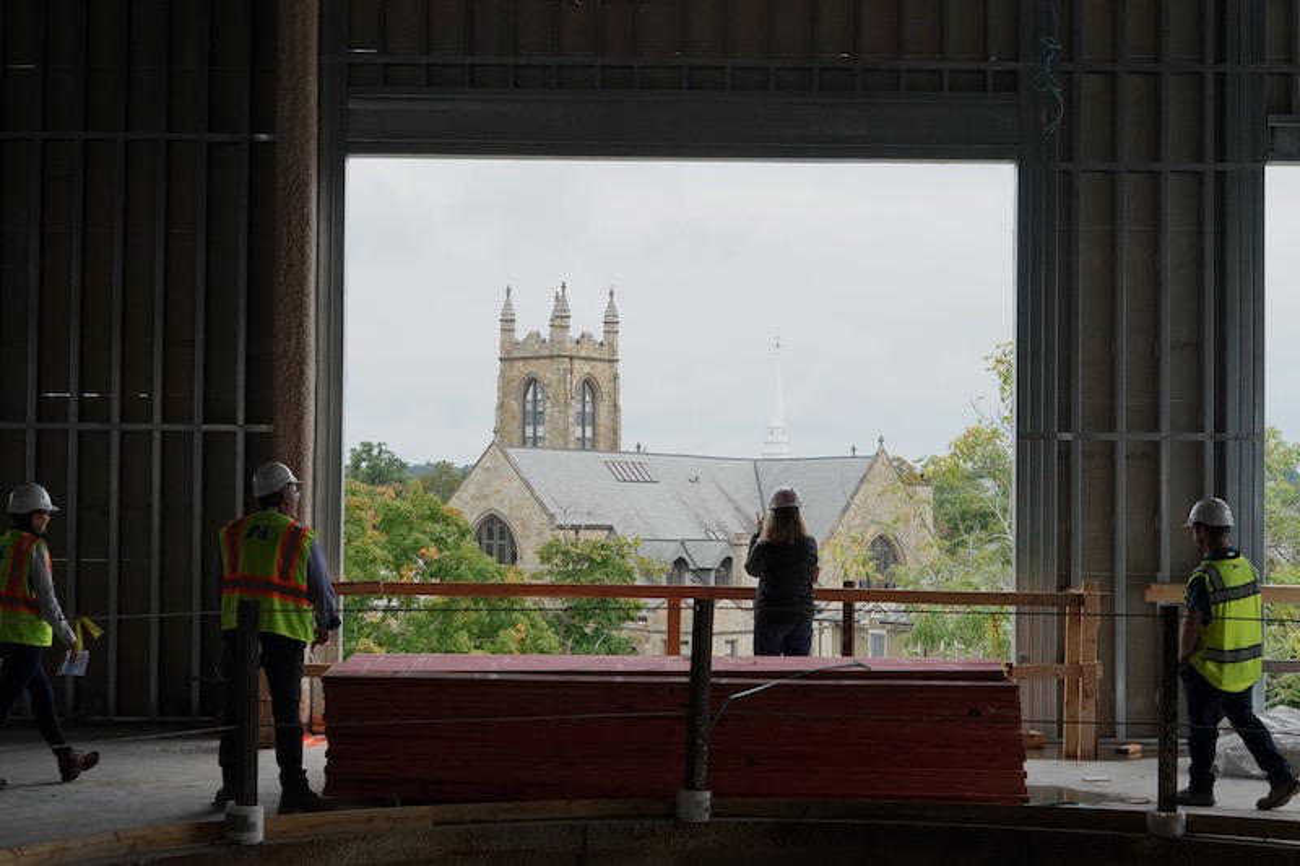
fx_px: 1877
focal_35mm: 52
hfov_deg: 38.2
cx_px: 650
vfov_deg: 26.0
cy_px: 433
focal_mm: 52
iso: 1250
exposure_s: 1/160
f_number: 10
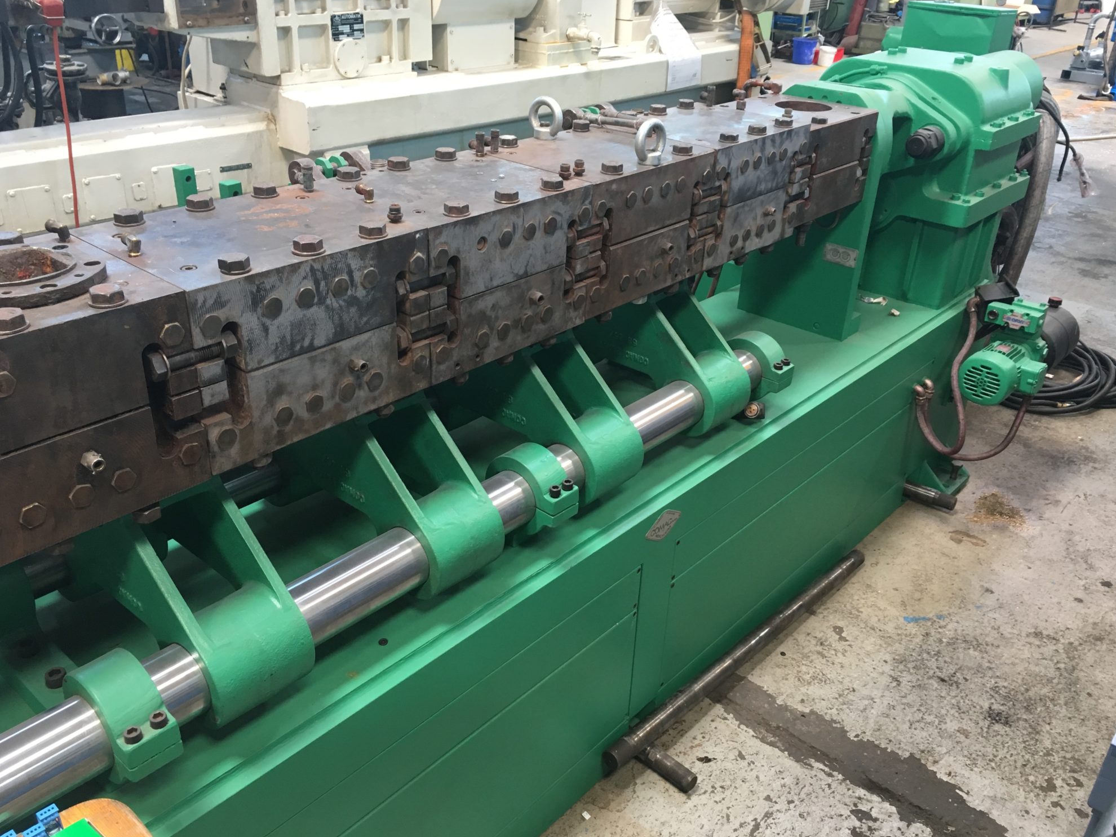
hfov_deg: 60.0
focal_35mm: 30
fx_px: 967
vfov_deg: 46.8
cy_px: 413
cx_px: 559
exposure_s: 1/33
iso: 125
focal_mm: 4.15
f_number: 2.2
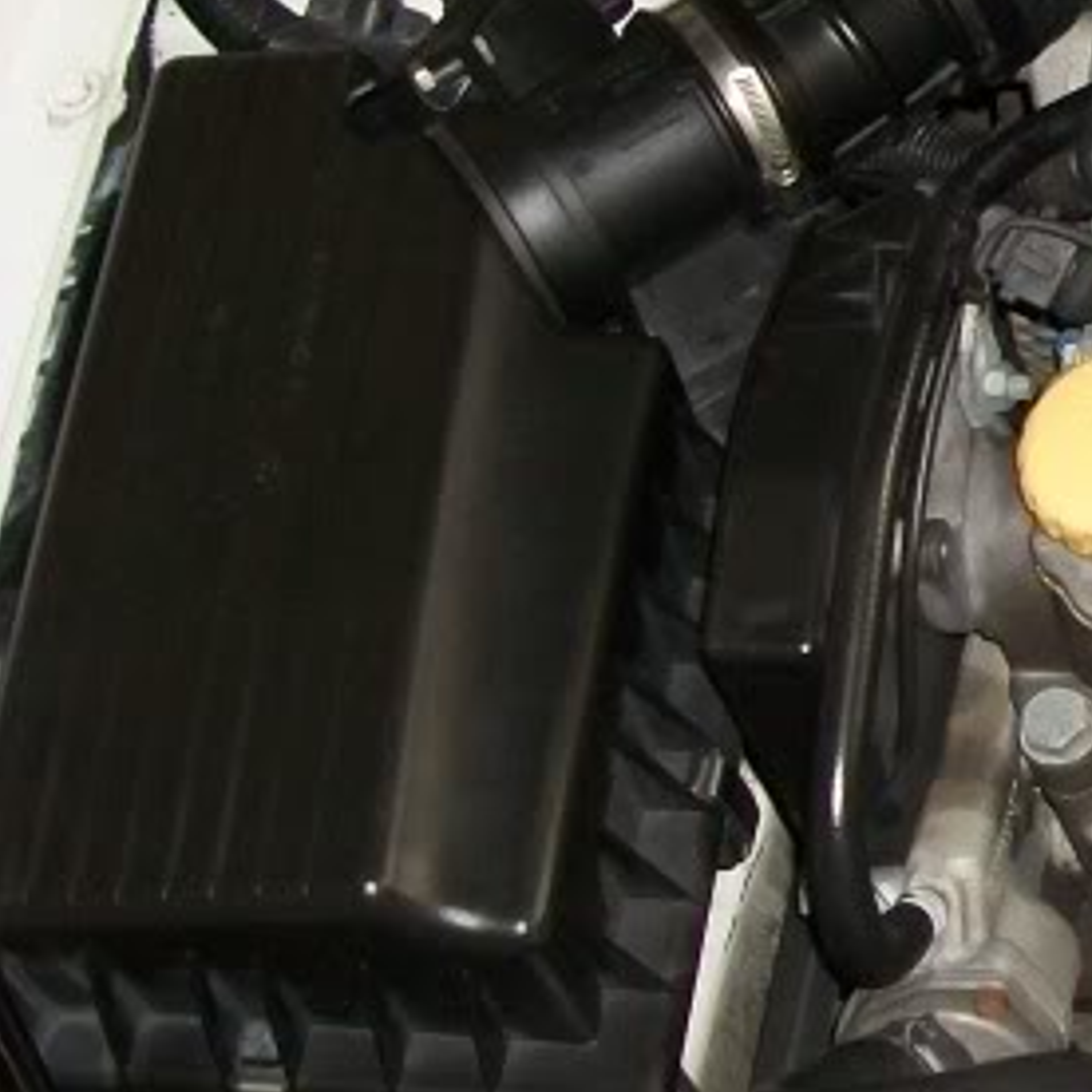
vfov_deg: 16.4
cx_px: 2022
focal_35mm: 105
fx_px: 3747
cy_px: 146
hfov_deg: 14.4
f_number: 2.9
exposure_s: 1/30
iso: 160
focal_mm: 5.7
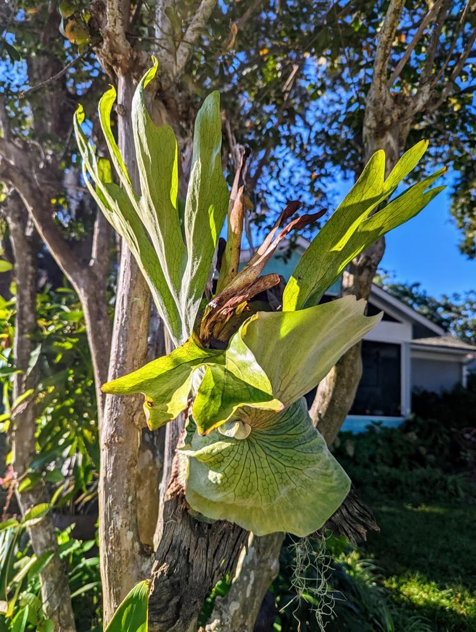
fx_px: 439
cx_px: 238
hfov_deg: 56.9
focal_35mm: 24
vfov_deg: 71.5
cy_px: 316
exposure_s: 1/1058
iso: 42
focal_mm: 6.81
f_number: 1.85
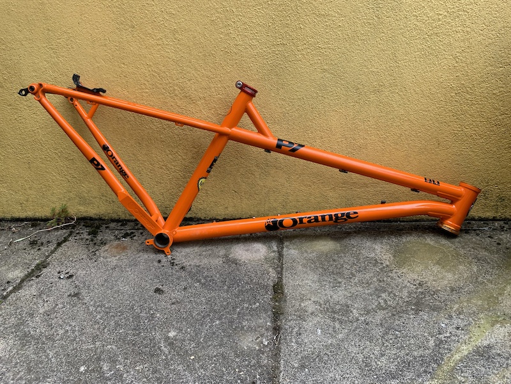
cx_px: 256
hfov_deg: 67.3
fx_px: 384
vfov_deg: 53.1
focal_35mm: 26
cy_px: 192
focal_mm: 4.25
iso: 64
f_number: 1.8
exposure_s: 1/121
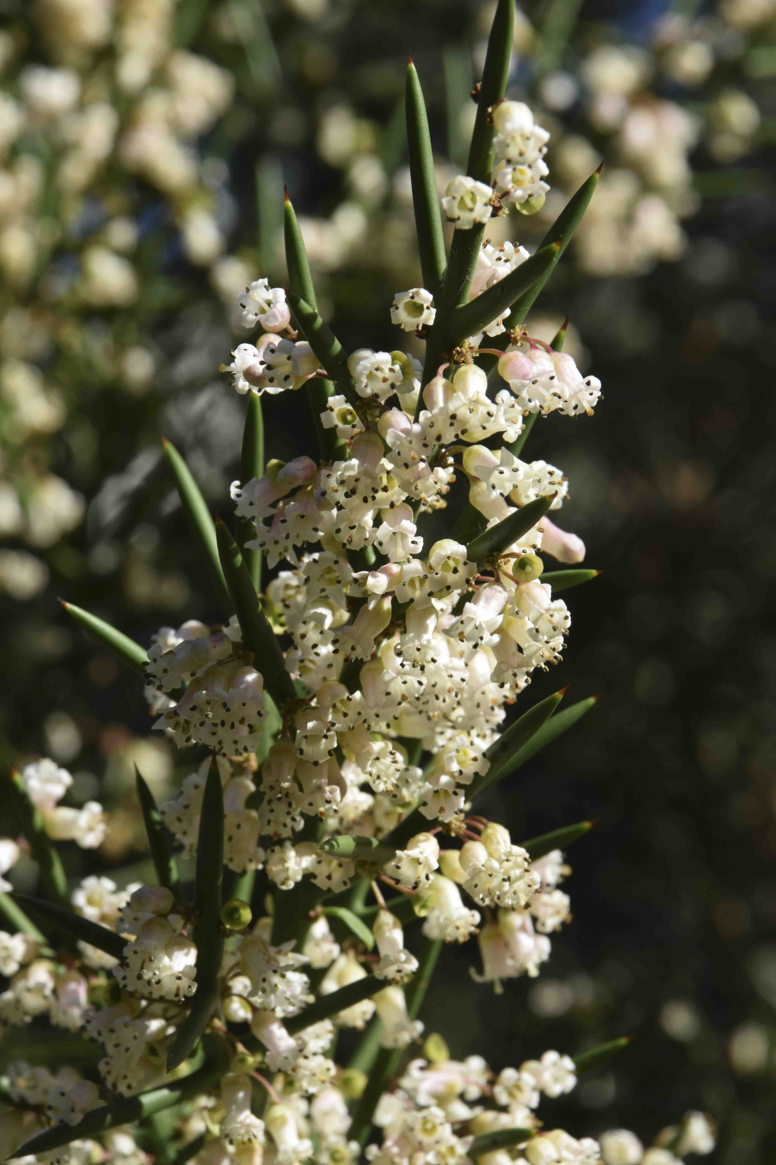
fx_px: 6547
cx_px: 388
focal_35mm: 202
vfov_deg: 10.2
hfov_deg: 6.8
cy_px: 582
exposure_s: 1/250
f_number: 16
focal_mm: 135
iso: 500
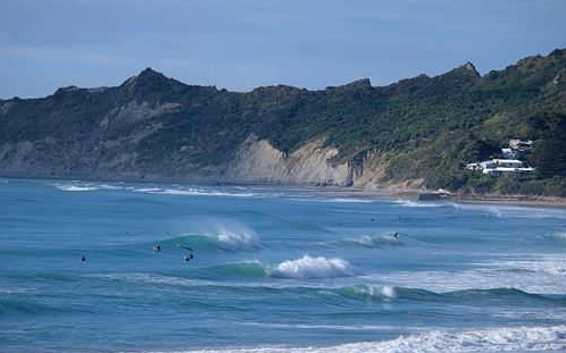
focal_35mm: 353
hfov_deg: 6.0
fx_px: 5444
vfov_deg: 3.7
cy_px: 175
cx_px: 283
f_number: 6.7
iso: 400
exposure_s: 1/2200
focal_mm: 230
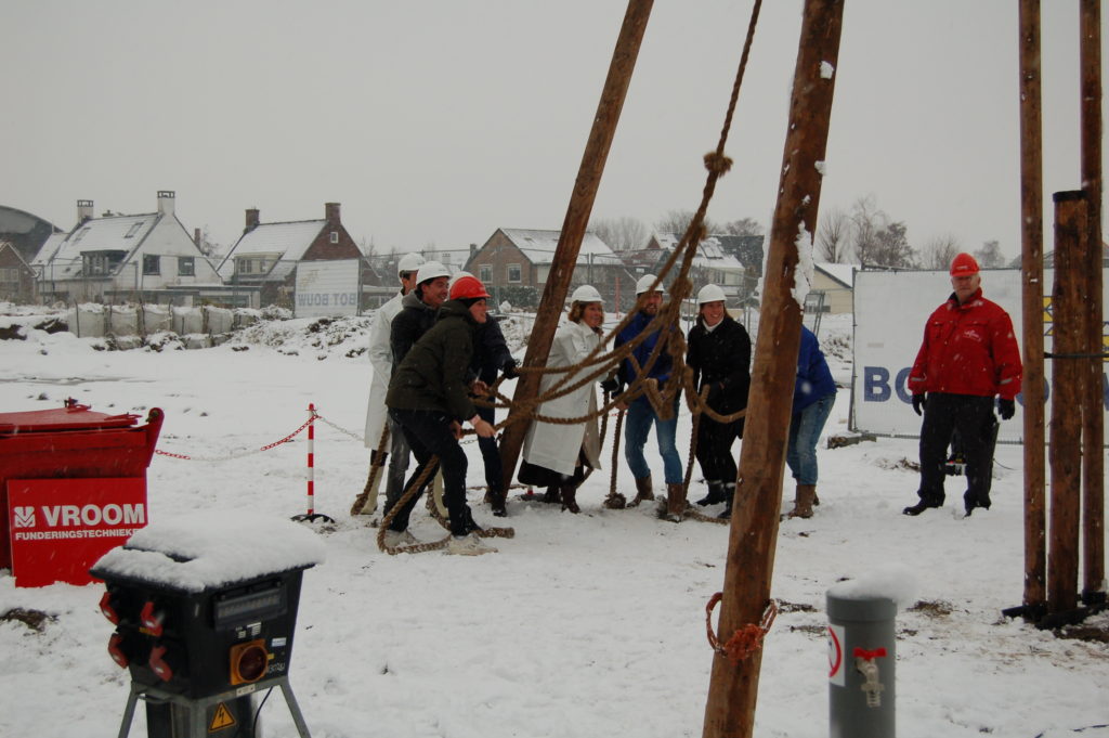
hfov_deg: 38.9
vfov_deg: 26.4
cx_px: 554
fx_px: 1570
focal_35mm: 51
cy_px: 369
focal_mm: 34
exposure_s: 1/100
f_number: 5
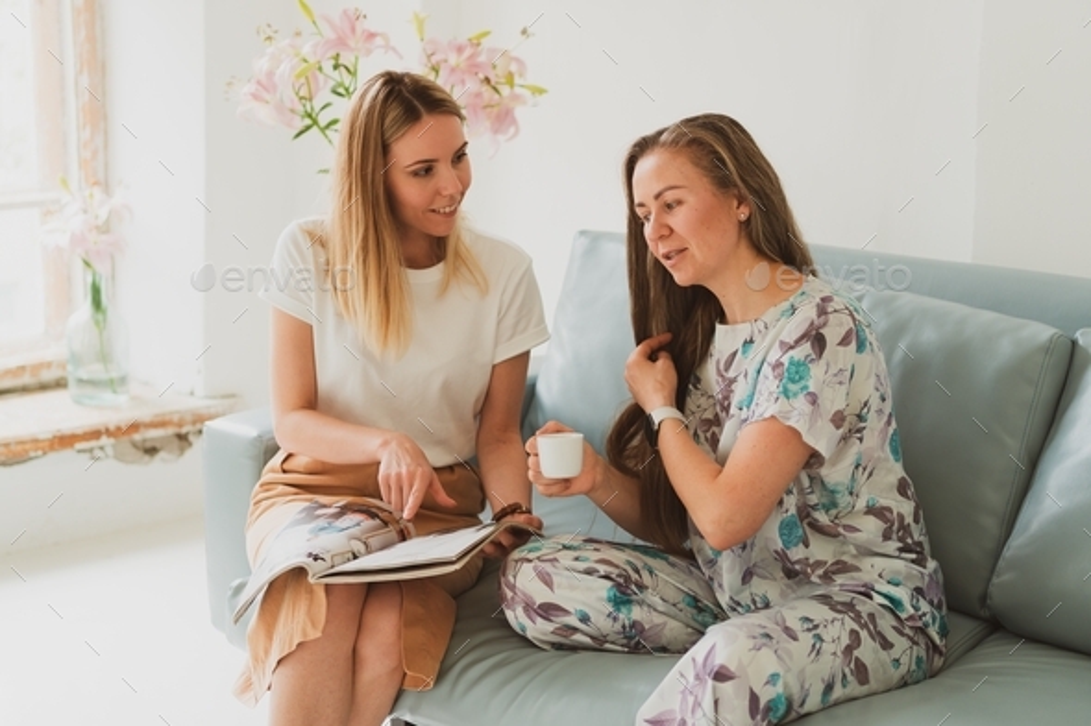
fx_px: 1591
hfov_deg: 37.9
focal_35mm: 52
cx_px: 546
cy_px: 363
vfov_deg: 25.7
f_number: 2
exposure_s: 1/320
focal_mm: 35
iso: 320
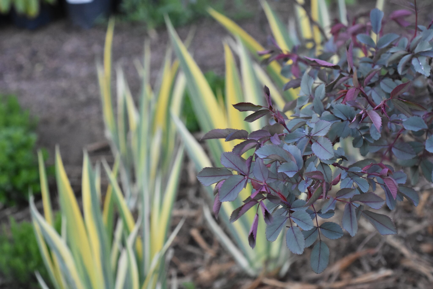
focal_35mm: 90
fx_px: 1082
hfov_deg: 22.6
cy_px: 144
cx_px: 216
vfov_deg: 15.2
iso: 2500
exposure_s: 1/800
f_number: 7.1
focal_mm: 60
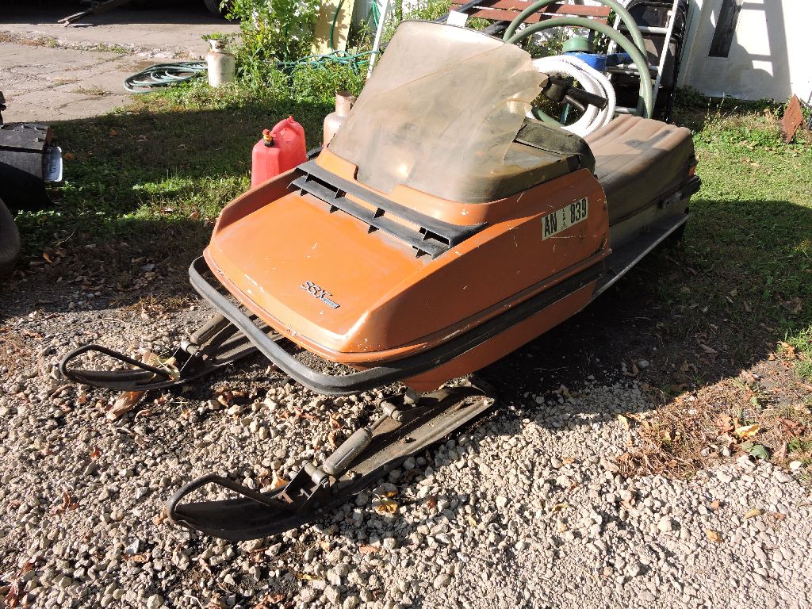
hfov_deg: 71.6
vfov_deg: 56.8
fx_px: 563
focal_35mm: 24
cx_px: 406
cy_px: 304
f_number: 3.3
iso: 100
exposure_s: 1/500
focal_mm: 4.3
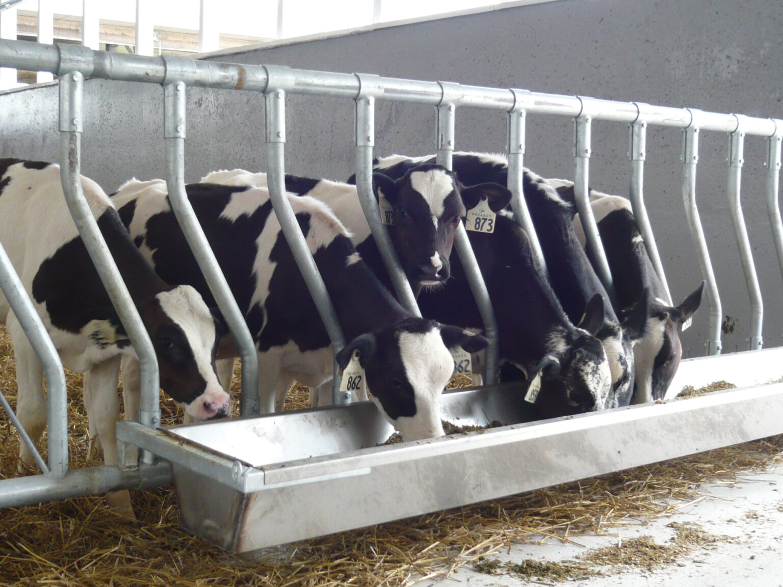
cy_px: 294
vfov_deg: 29.7
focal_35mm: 49
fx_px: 1108
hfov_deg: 38.9
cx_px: 392
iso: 160
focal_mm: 6.2
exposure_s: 1/50
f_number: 3.2
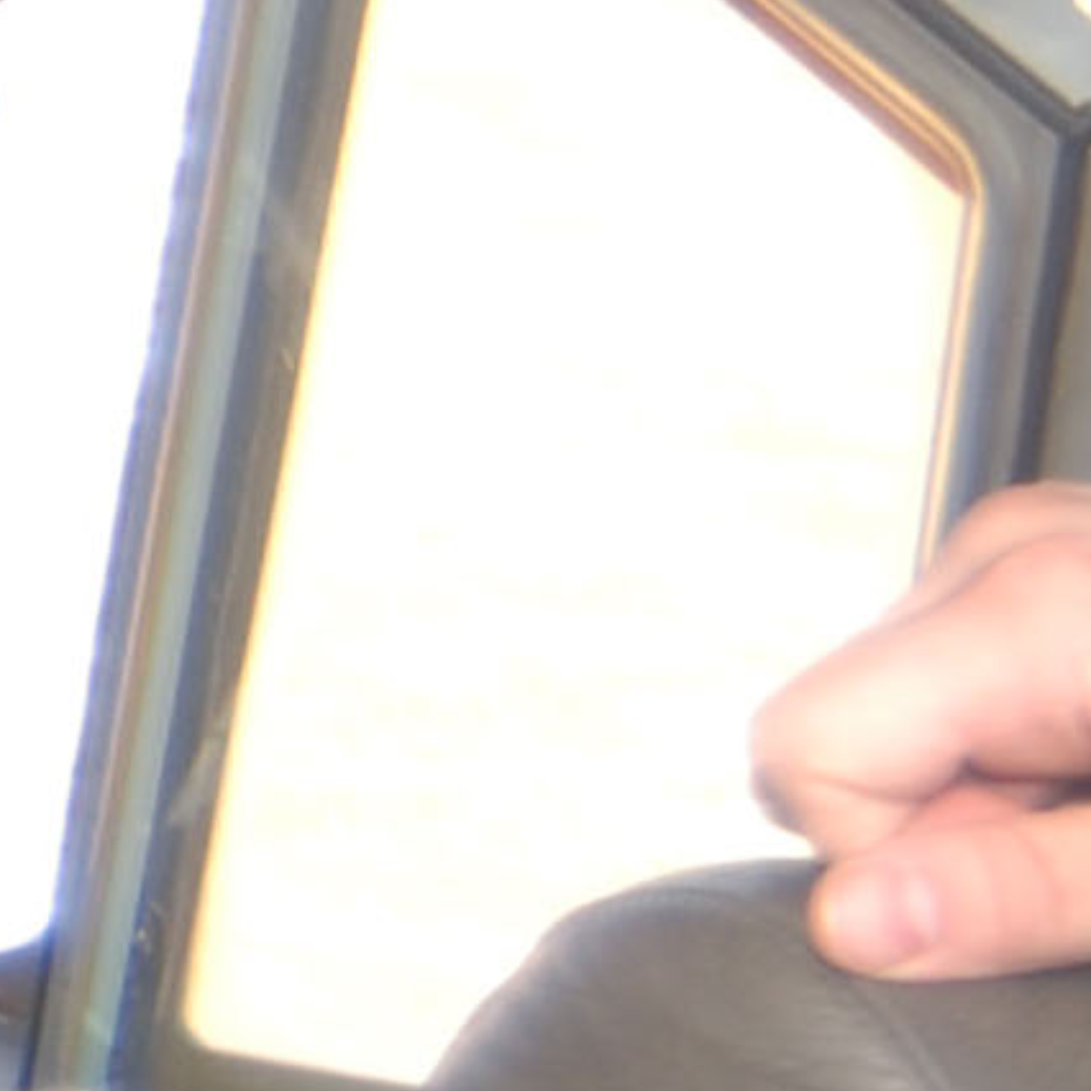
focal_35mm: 258
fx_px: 9200
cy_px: 435
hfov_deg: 5.8
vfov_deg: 6.8
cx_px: -3311
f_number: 7.1
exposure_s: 1/250
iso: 200
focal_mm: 18
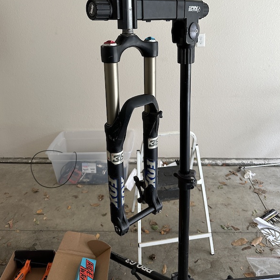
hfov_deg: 55.6
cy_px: 93
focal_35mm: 29
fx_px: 265
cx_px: 139
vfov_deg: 54.5
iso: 250
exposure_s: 1/73
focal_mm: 6.86
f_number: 1.78
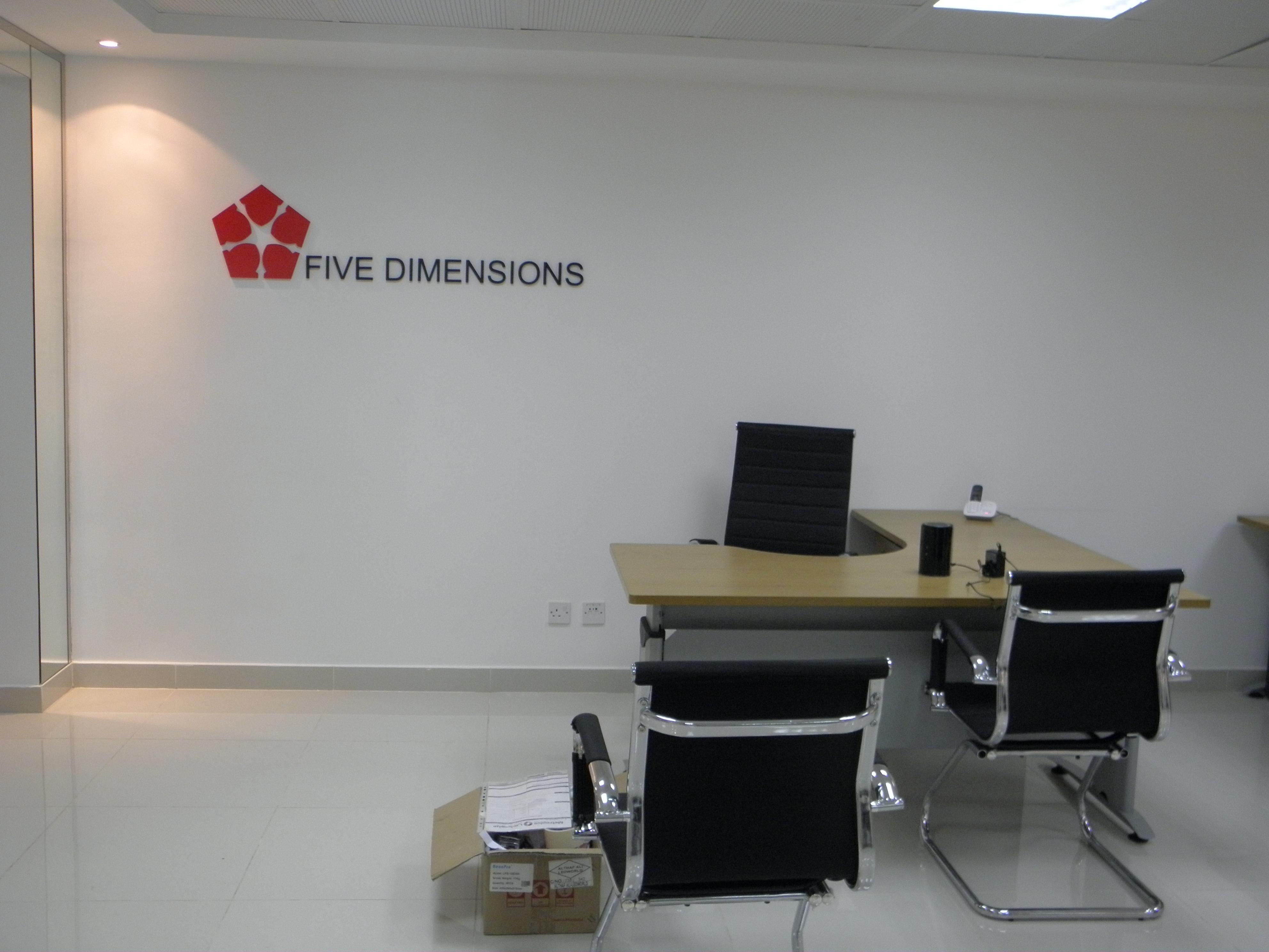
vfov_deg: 42.9
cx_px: 634
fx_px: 1210
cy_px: 476
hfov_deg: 55.4
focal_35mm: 33
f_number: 3.6
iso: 200
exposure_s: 1/30
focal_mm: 5.9
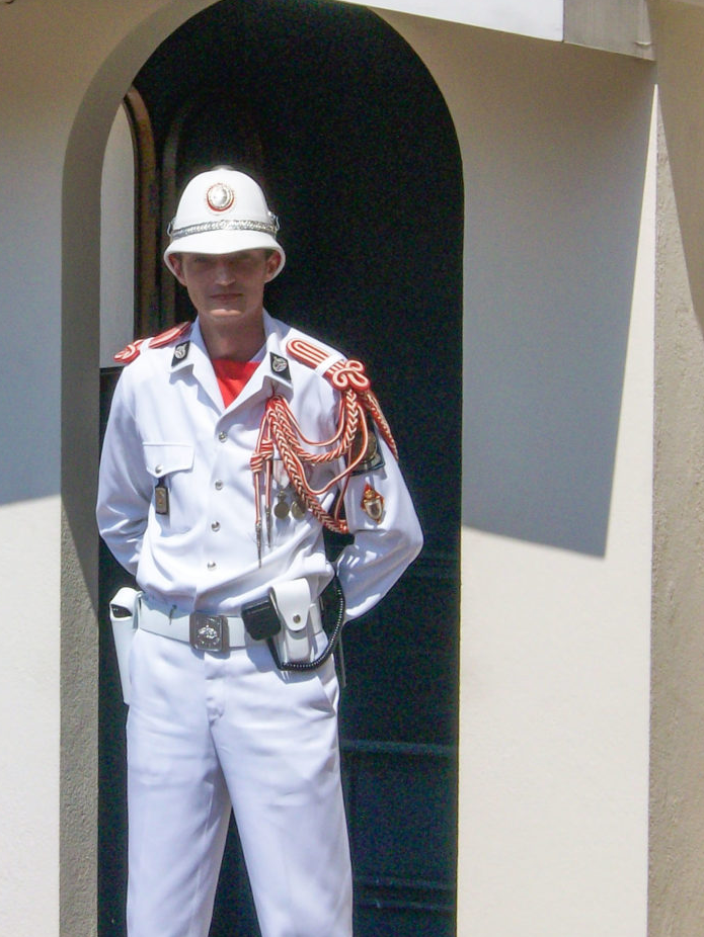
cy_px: 463
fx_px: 3686
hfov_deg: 10.9
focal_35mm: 136
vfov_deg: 14.5
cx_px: 278
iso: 64
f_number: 8.9
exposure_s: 1/277
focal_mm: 13.7
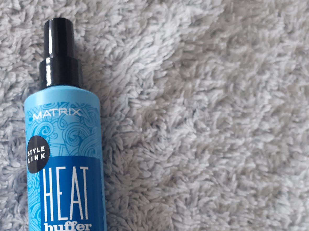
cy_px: 196
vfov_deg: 29.9
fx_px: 419
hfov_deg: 39.1
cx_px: 67
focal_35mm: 47
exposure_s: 1/50
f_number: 1.9
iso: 200
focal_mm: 3.6
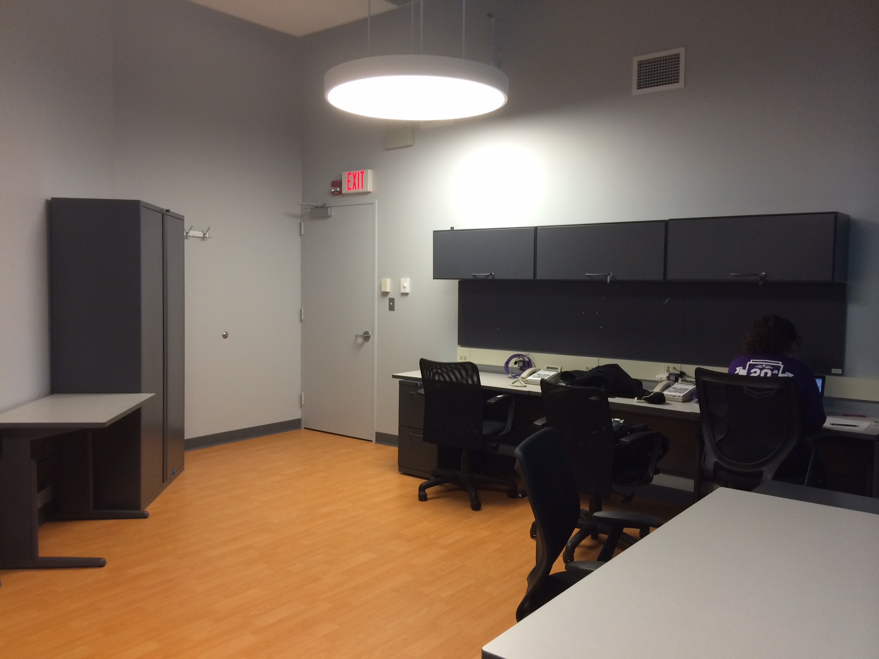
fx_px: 762
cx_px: 440
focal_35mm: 30
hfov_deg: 60.0
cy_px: 330
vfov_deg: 46.8
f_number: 2.2
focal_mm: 4.12
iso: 100
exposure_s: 1/30
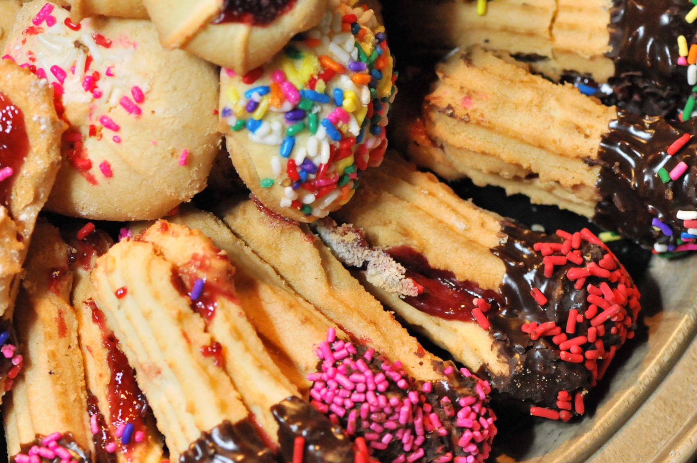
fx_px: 4209
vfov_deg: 6.3
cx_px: 227
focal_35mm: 218
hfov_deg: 9.5
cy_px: 207
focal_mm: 105
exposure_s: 1/250
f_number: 5
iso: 3200
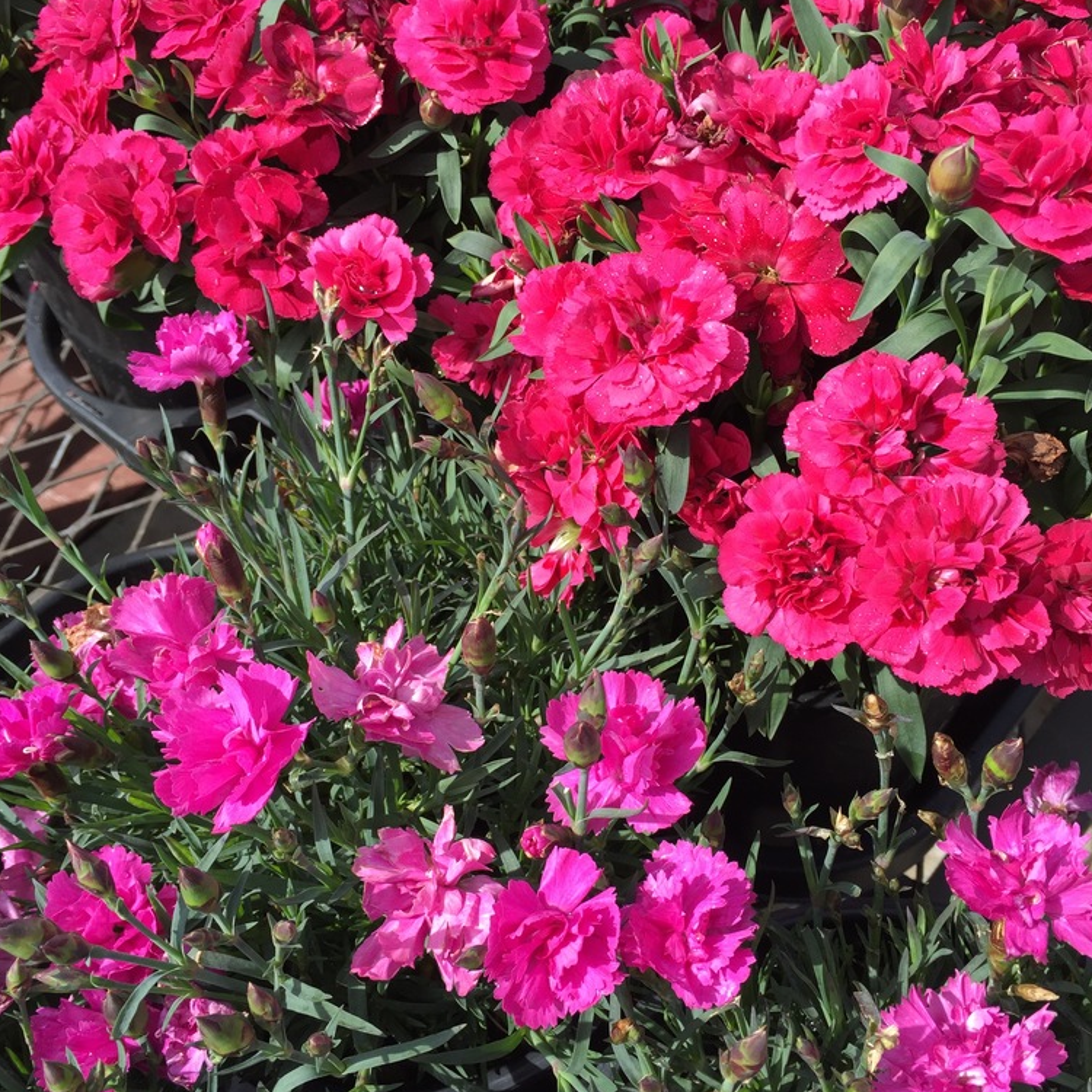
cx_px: 558
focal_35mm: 35
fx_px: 1249
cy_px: 606
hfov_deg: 47.2
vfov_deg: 47.1
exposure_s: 1/964
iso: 32
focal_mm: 4.15
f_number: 2.2
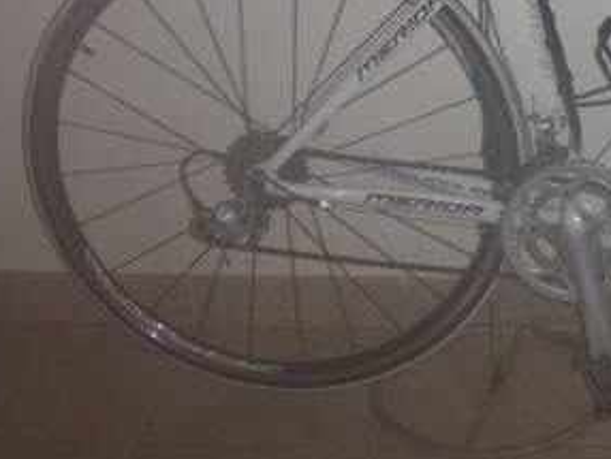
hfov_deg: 21.9
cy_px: 31
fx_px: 1502
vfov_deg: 17.1
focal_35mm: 85
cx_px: 654
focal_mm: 6.7
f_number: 3.5
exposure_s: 1/30
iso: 100
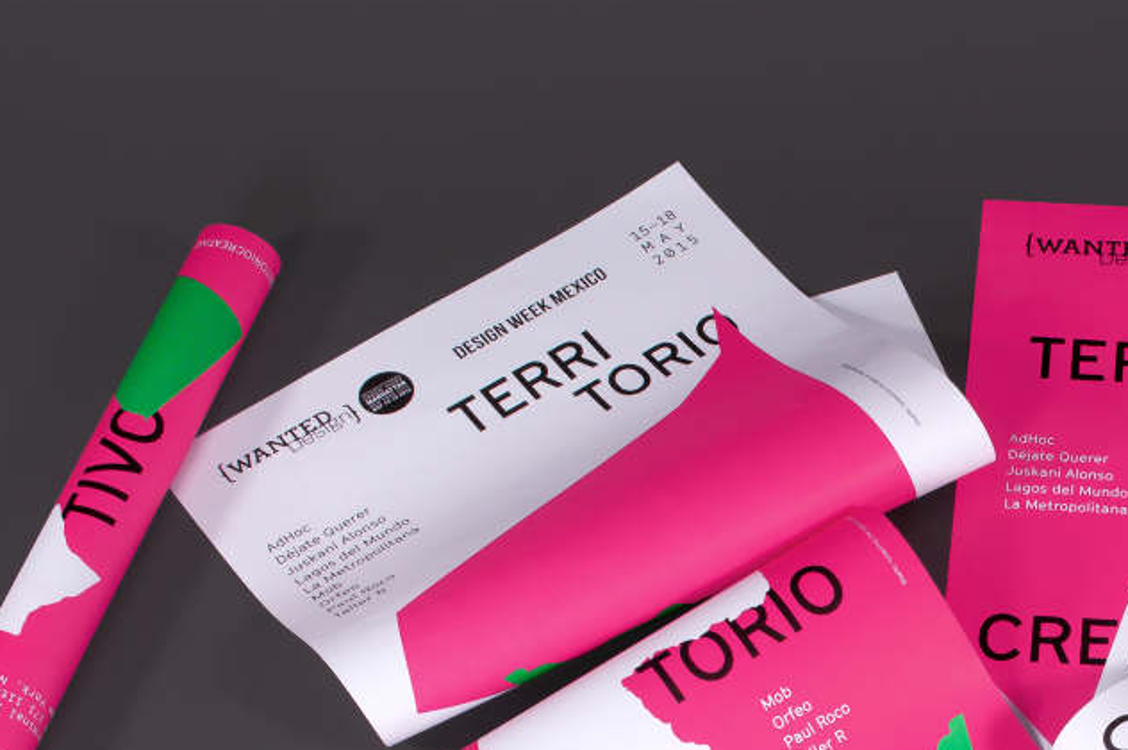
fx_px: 2786
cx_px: 1048
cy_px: 727
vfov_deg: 15.1
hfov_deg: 22.3
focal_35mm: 89
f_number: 13
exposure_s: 1/160
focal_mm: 28
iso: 200
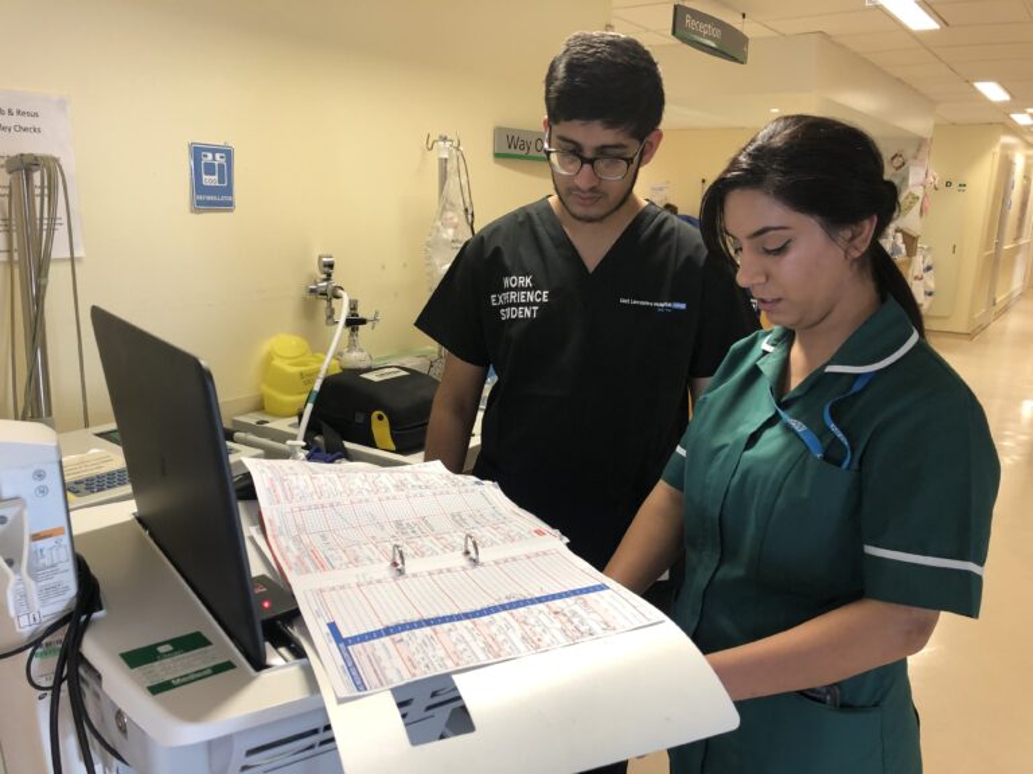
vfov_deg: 49.7
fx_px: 836
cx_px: 516
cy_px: 387
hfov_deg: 63.4
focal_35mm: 28
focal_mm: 3.99
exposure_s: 1/22
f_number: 1.8
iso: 32
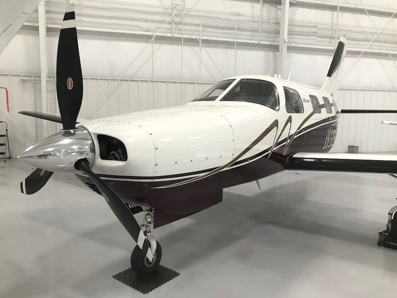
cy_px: 149
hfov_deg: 63.4
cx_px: 198
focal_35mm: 28
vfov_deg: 49.7
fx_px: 321
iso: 25
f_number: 1.8
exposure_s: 1/30
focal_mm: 3.99
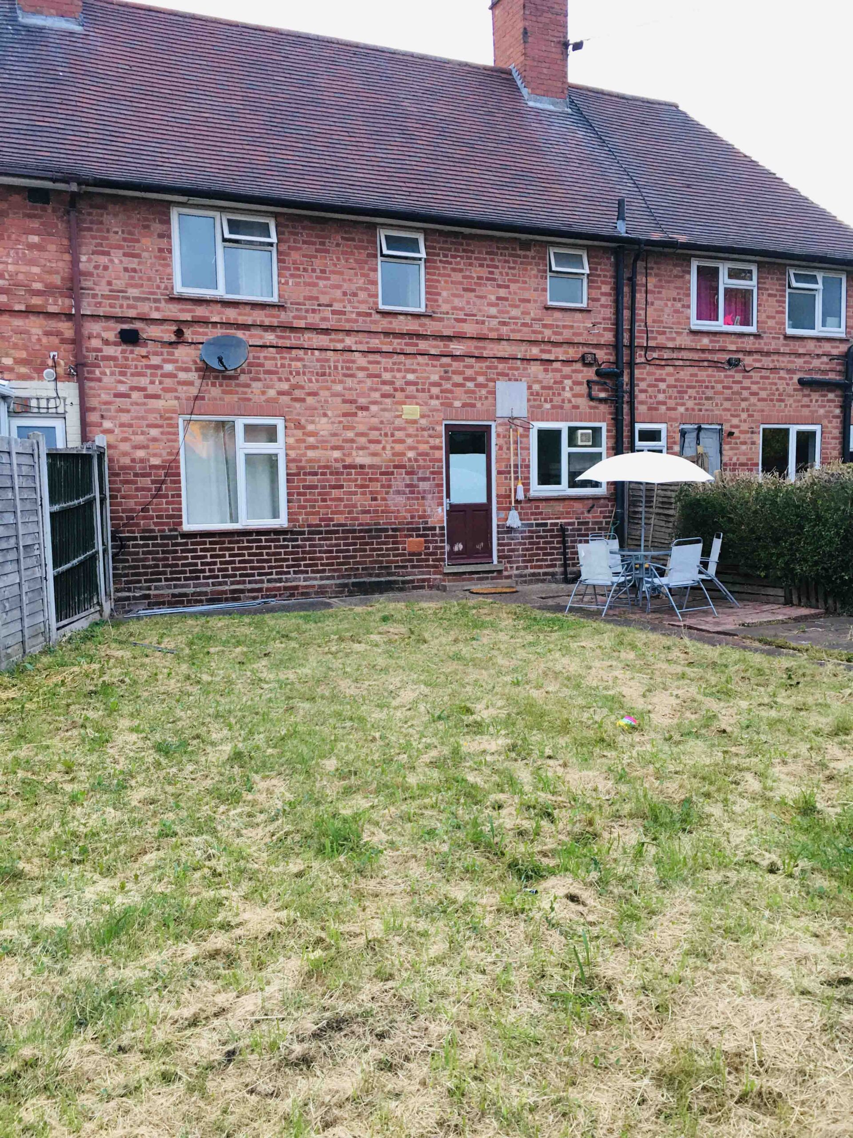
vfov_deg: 61.7
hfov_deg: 48.2
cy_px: 569
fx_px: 953
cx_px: 426
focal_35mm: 29
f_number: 2.2
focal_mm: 4.15
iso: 40
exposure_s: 1/33
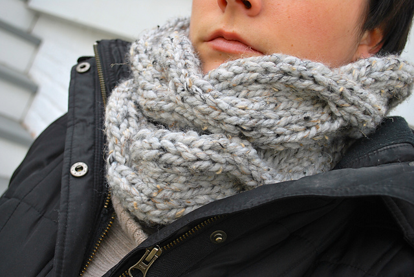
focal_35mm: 42
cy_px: 138
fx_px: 483
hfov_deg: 46.4
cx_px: 207
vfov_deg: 32.0
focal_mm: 28
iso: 140
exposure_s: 1/125
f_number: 5.6
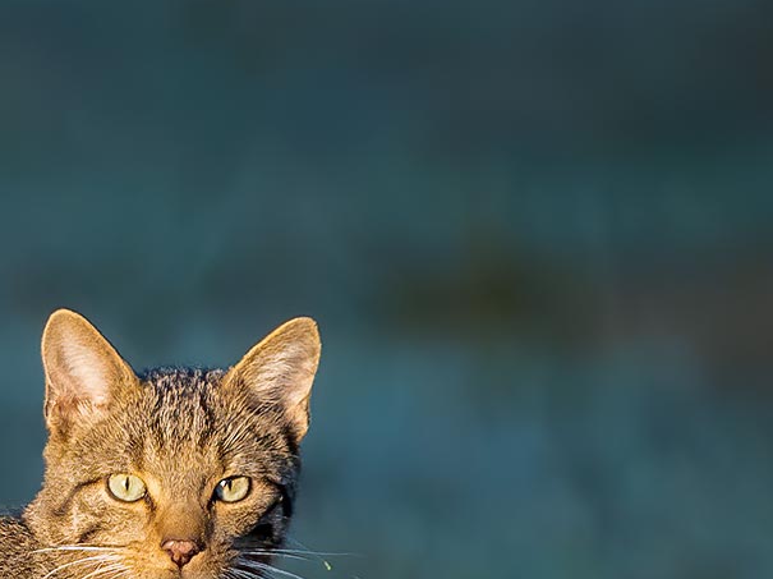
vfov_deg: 0.6
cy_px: 666
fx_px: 55883
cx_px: -281
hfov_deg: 0.8
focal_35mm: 2504
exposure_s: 1/500
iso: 1000
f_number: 5.6
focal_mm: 420
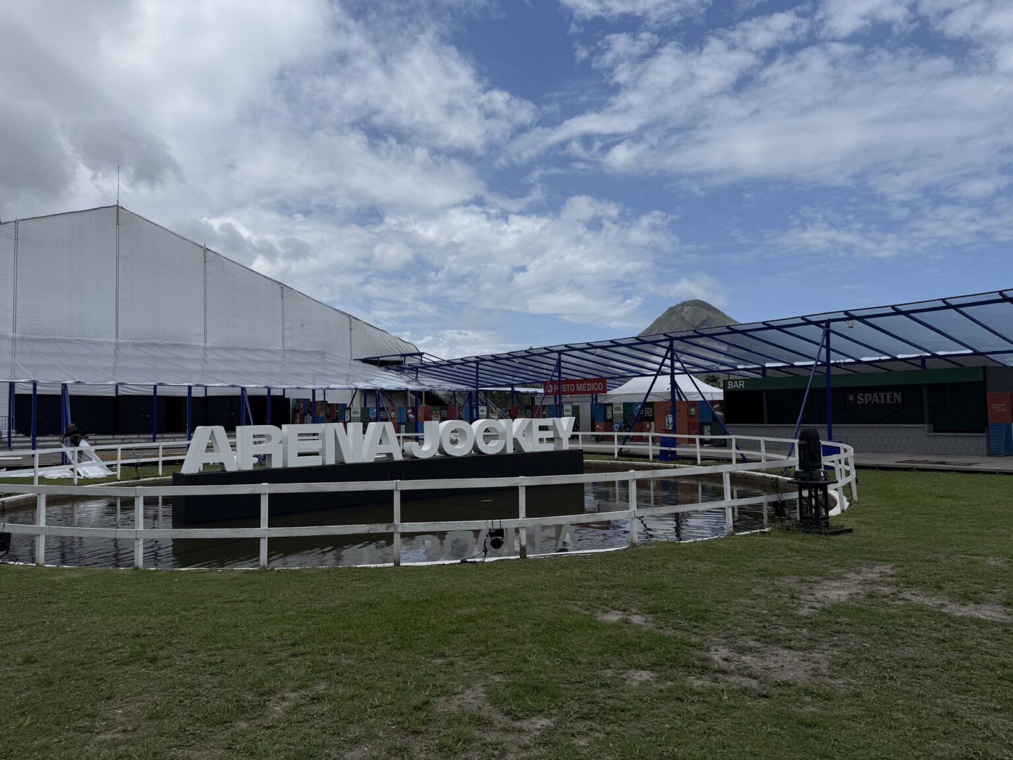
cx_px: 506
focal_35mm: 24
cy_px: 380
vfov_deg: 56.8
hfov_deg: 71.6
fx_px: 702
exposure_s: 1/14286
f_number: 1.78
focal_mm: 6.76
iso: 80
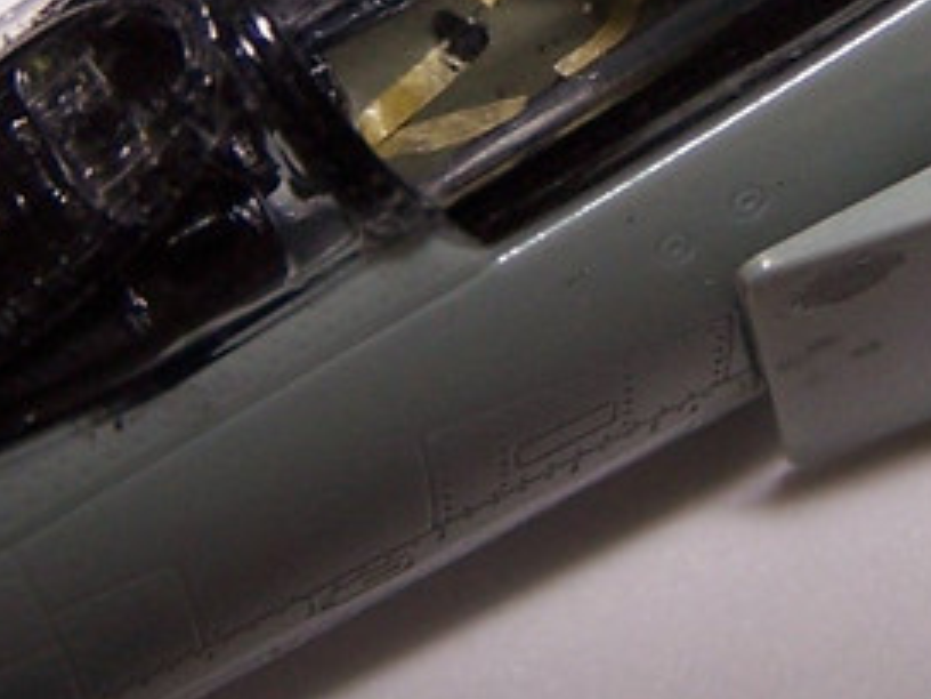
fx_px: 4007
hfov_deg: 13.2
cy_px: -38
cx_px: 697
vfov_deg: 9.9
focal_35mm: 149
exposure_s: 1/60
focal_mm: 6.3
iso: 80
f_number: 2.8
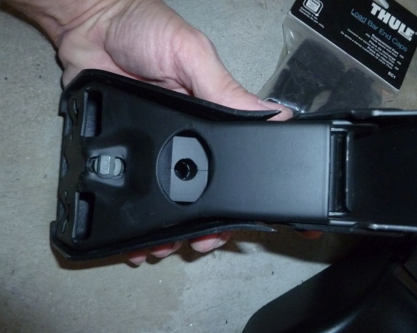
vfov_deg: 48.5
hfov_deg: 58.7
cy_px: 163
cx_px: 192
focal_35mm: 30
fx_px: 370
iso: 400
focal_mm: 5
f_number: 3.3
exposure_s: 1/60
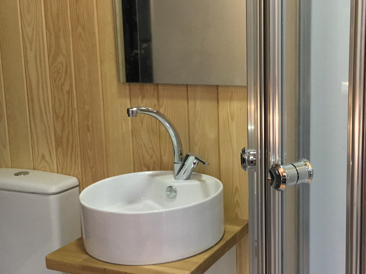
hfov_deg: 38.2
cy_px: 120
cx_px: 262
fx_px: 518
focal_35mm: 49
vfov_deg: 29.6
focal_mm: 3.3
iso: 160
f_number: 2.4
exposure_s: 1/33
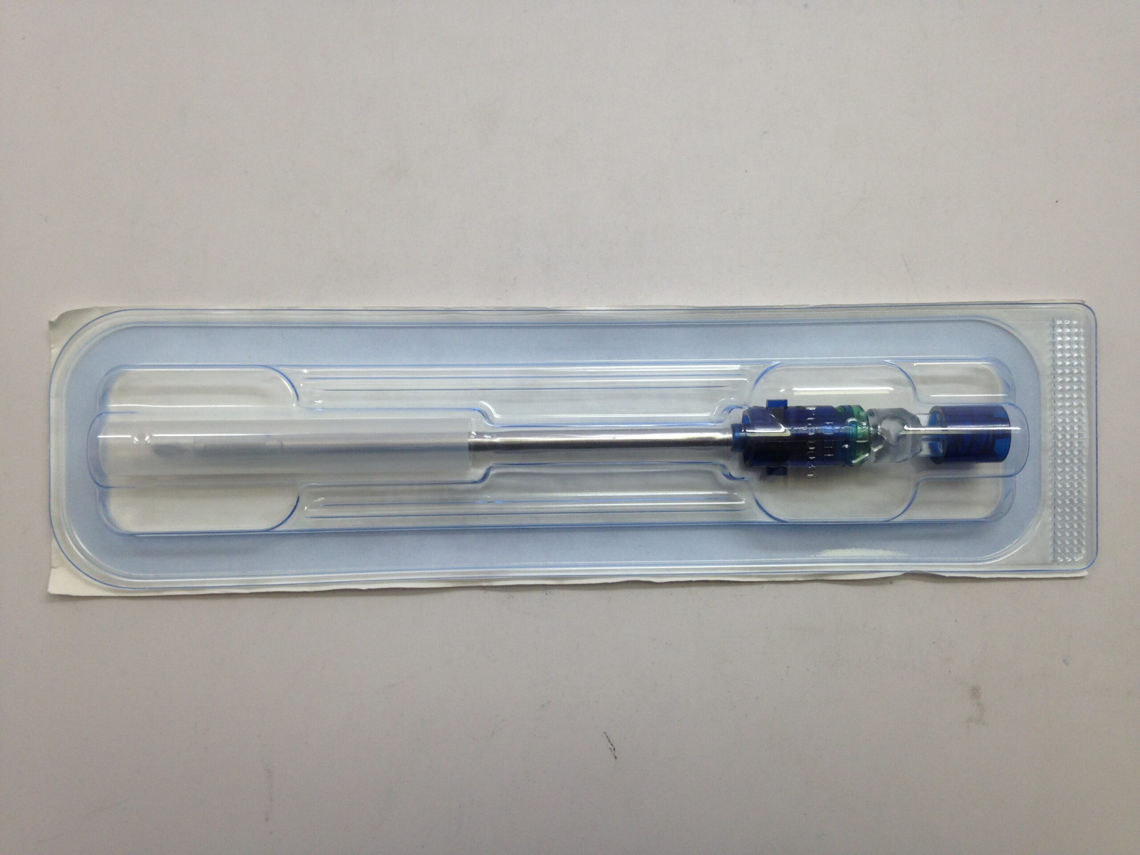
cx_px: 570
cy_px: 428
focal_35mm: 33
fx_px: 1087
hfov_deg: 55.4
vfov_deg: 42.9
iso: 50
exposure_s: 1/60
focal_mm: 4.12
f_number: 2.4
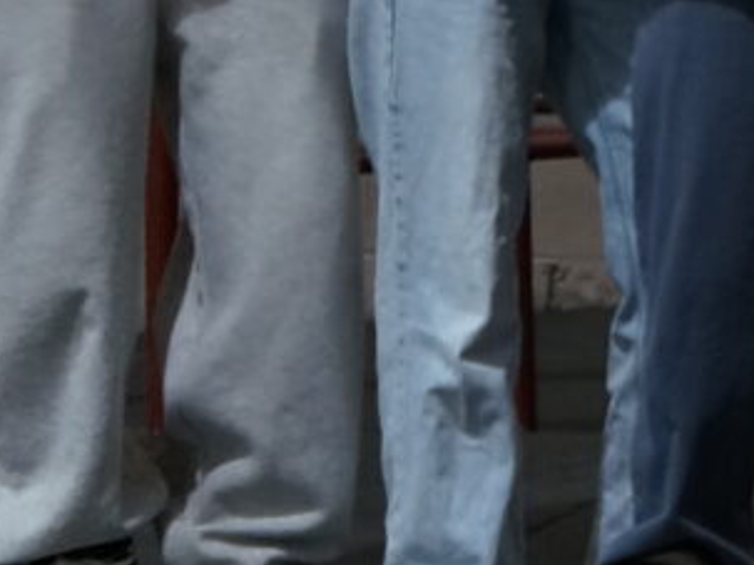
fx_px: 6145
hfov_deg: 6.4
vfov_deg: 5.2
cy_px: -459
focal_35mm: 282
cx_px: 2215
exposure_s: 1/60
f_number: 4
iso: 1250
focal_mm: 29
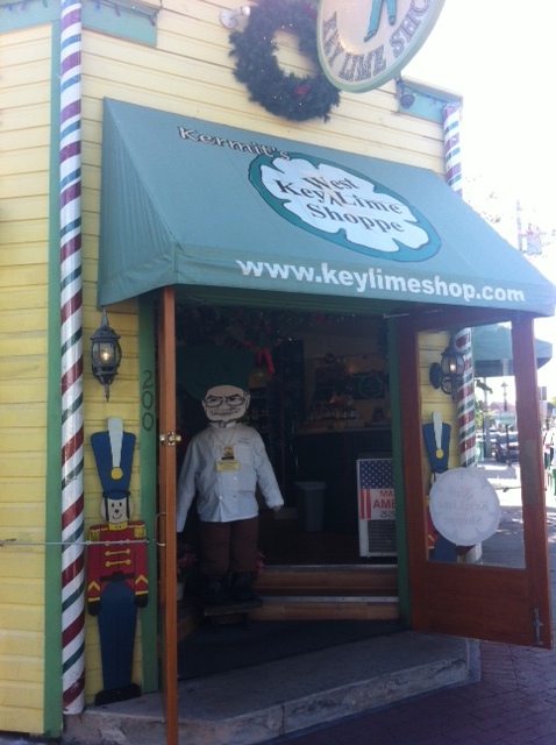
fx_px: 752
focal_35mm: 35
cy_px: 372
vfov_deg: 52.7
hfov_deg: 40.6
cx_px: 278
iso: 80
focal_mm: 3.85
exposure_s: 1/308
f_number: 2.8
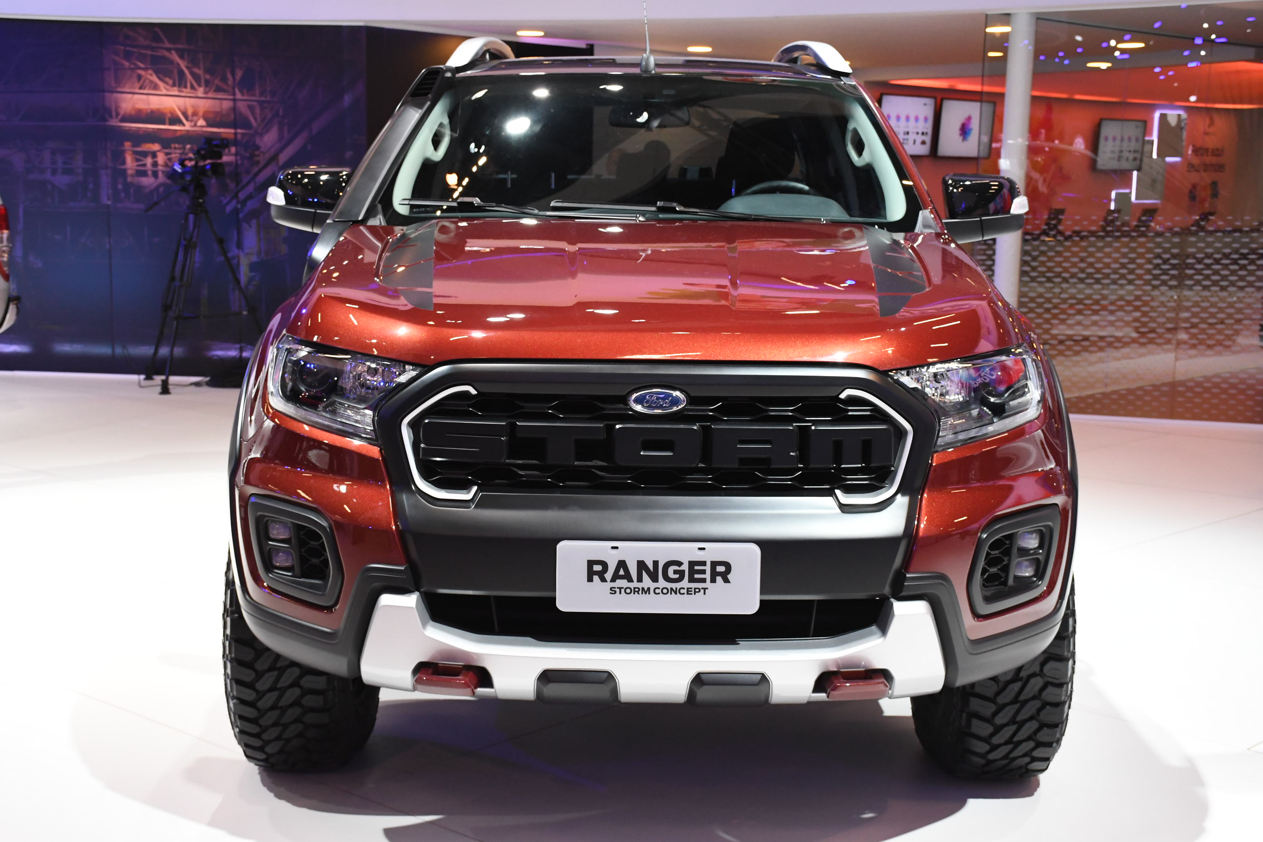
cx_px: 632
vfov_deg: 28.1
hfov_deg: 41.1
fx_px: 1684
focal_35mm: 48
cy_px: 421
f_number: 6.3
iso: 2000
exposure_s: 1/160
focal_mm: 32
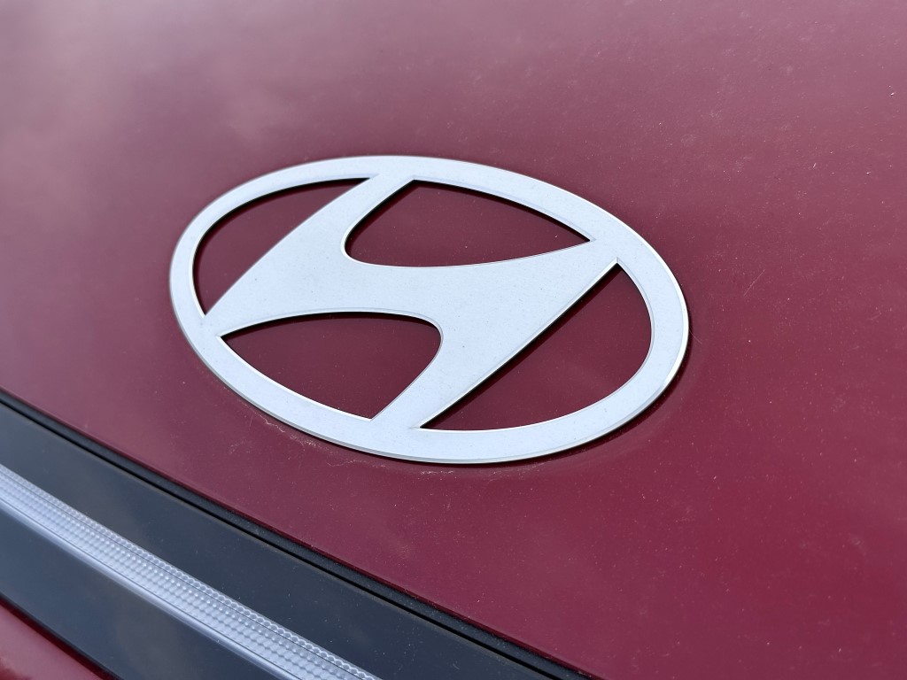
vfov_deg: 30.3
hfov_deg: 39.7
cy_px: 340
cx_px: 454
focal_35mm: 48
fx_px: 1258
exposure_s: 1/1815
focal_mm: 6.86
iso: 64
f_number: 1.78
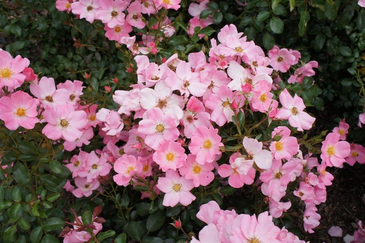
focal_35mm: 27
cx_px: 182
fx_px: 274
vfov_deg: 47.9
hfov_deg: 67.4
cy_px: 122
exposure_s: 1/400
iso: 200
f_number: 6.3
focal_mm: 18
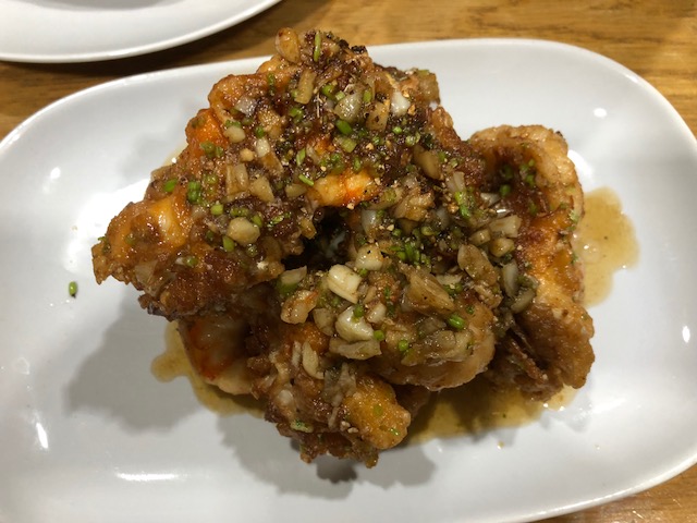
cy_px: 262
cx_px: 348
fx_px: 564
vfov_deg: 49.7
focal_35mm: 28
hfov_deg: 63.4
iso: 64
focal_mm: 3.99
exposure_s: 1/17
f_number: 1.8
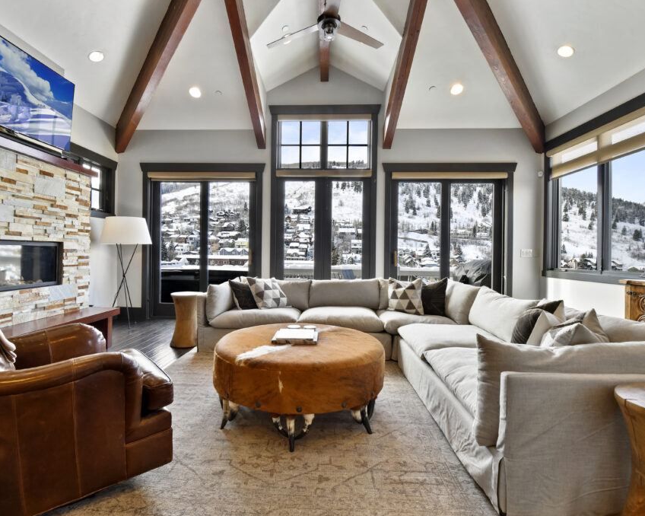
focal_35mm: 17
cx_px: 303
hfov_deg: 89.6
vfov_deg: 77.0
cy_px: 258
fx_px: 324
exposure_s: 1/10
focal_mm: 10
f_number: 9
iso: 320
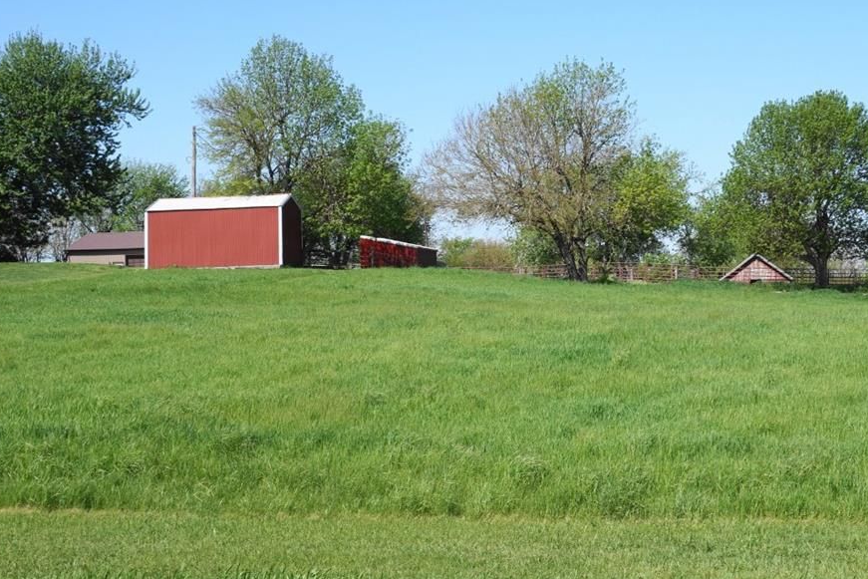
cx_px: 589
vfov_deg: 21.9
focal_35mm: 62
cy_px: 305
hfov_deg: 32.1
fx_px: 1495
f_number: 11
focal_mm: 24
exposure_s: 1/160
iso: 100
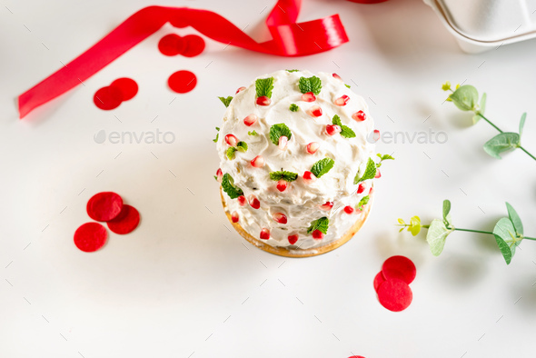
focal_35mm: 50
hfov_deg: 39.6
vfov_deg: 27.0
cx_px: 268
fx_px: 745
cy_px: 179
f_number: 5
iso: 100
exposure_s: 1/100
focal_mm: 50
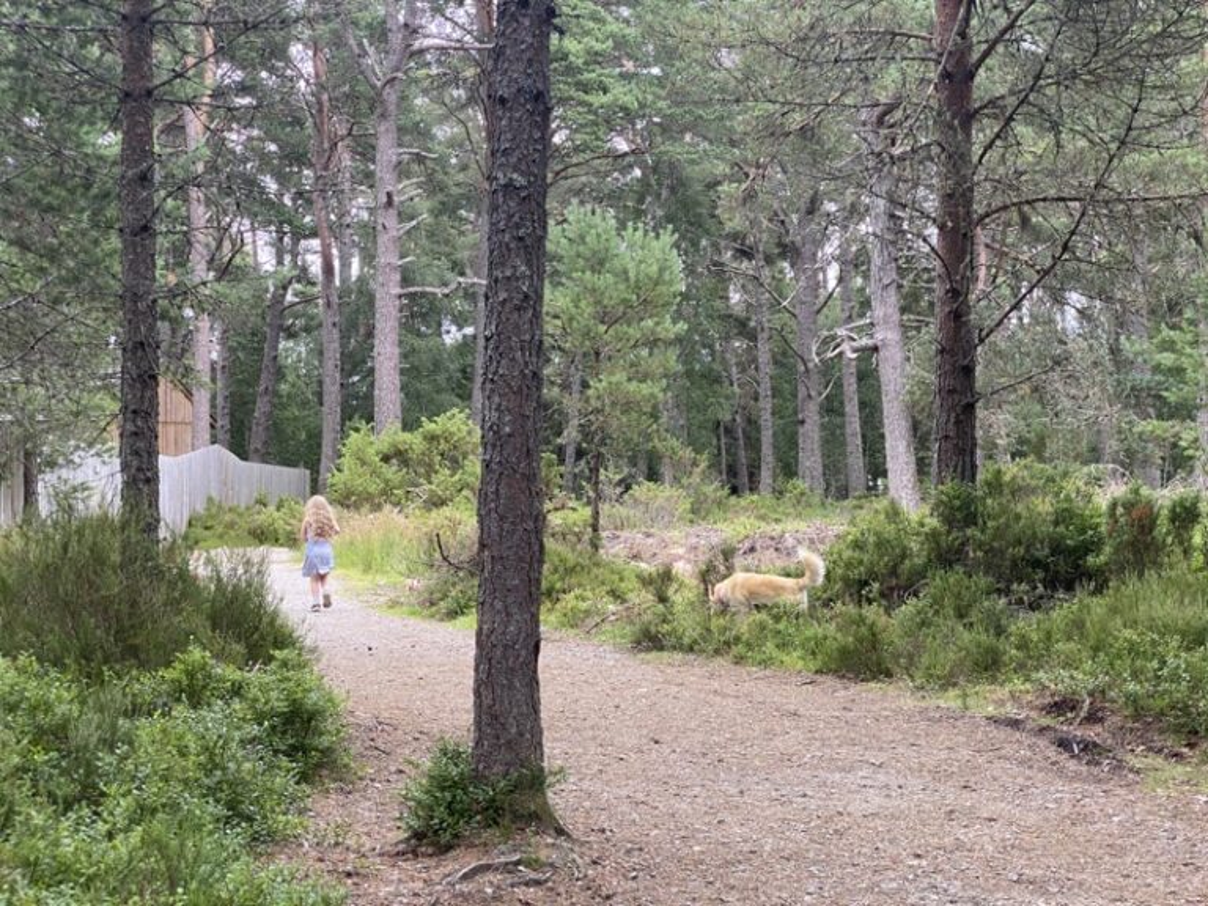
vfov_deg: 28.0
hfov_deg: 36.8
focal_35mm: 52
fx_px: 1815
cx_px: 604
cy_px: 453
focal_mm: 6
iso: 64
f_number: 2
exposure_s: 1/121
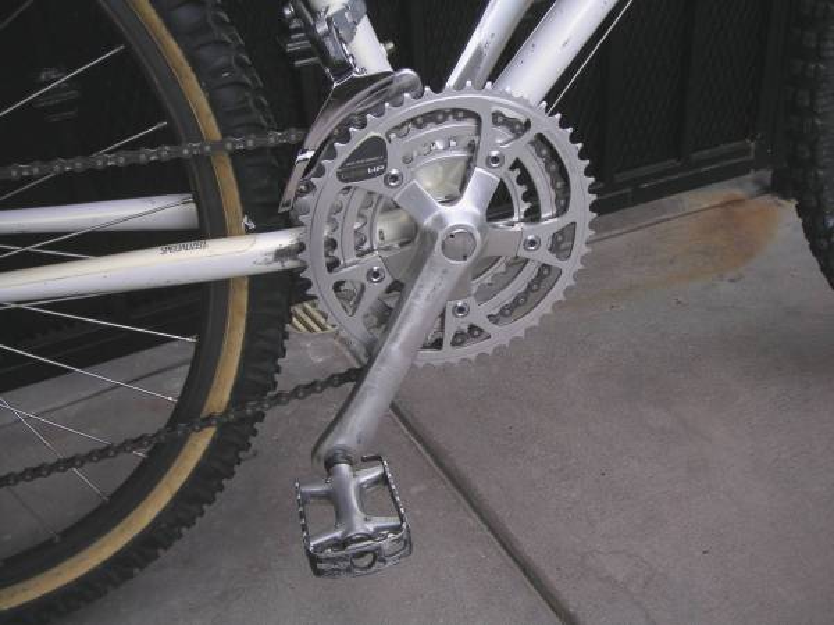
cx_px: 417
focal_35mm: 37
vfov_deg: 38.7
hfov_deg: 50.1
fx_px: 891
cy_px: 312
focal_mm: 5.7
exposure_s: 1/350
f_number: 2.8
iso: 50
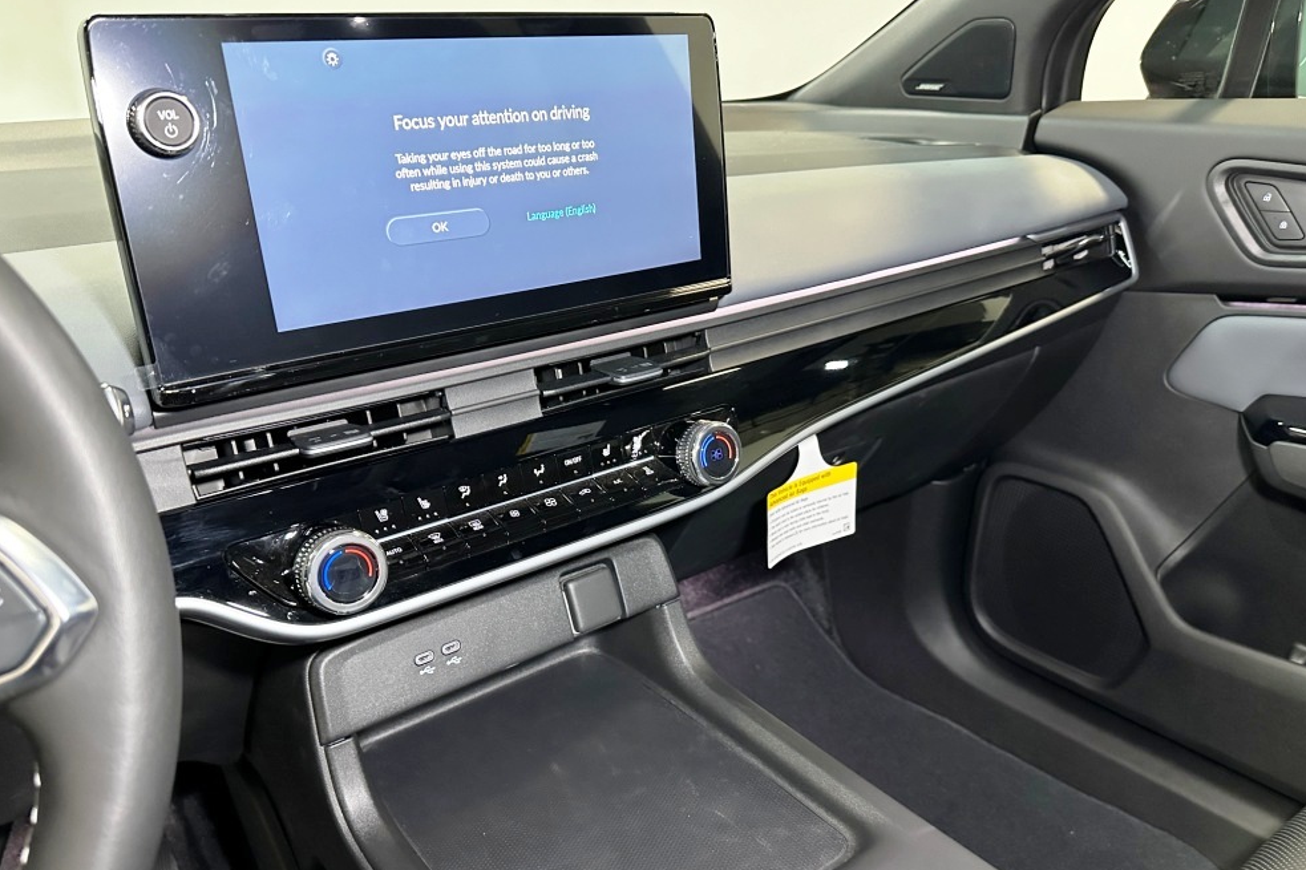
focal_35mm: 26
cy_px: 454
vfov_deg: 49.5
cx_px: 632
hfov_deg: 69.4
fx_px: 943
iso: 800
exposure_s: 1/40
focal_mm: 6.86
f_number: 1.78
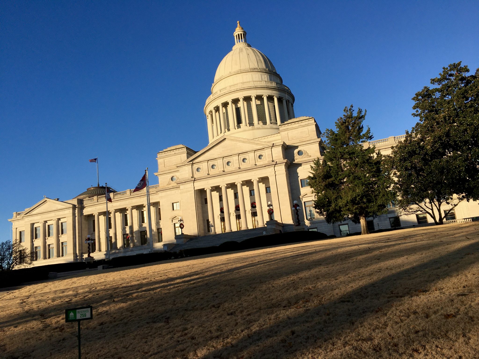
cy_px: 180
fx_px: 401
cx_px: 240
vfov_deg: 48.2
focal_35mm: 29
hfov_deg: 61.7
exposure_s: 1/1789
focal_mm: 4.15
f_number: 2.2
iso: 25
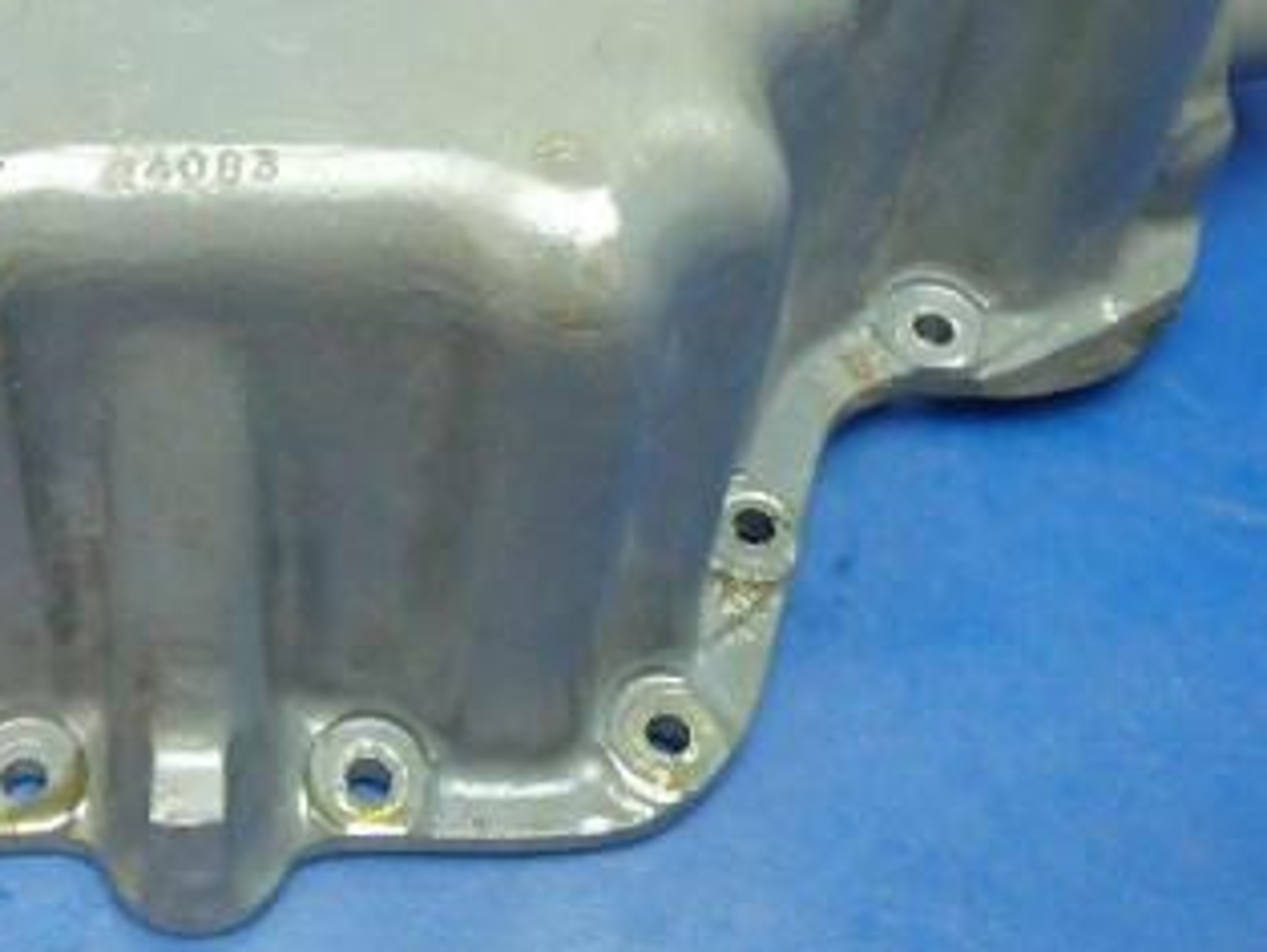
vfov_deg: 24.5
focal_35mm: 57
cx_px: 214
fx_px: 2088
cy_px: 0
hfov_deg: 32.6
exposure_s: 1/30
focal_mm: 5
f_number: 3.9
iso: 800
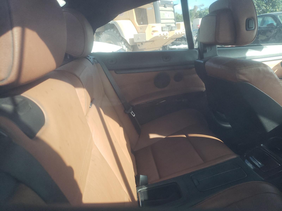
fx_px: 212
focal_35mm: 26
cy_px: 106
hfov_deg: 67.3
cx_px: 141
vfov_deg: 53.1
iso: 181
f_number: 1.5
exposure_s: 1/50
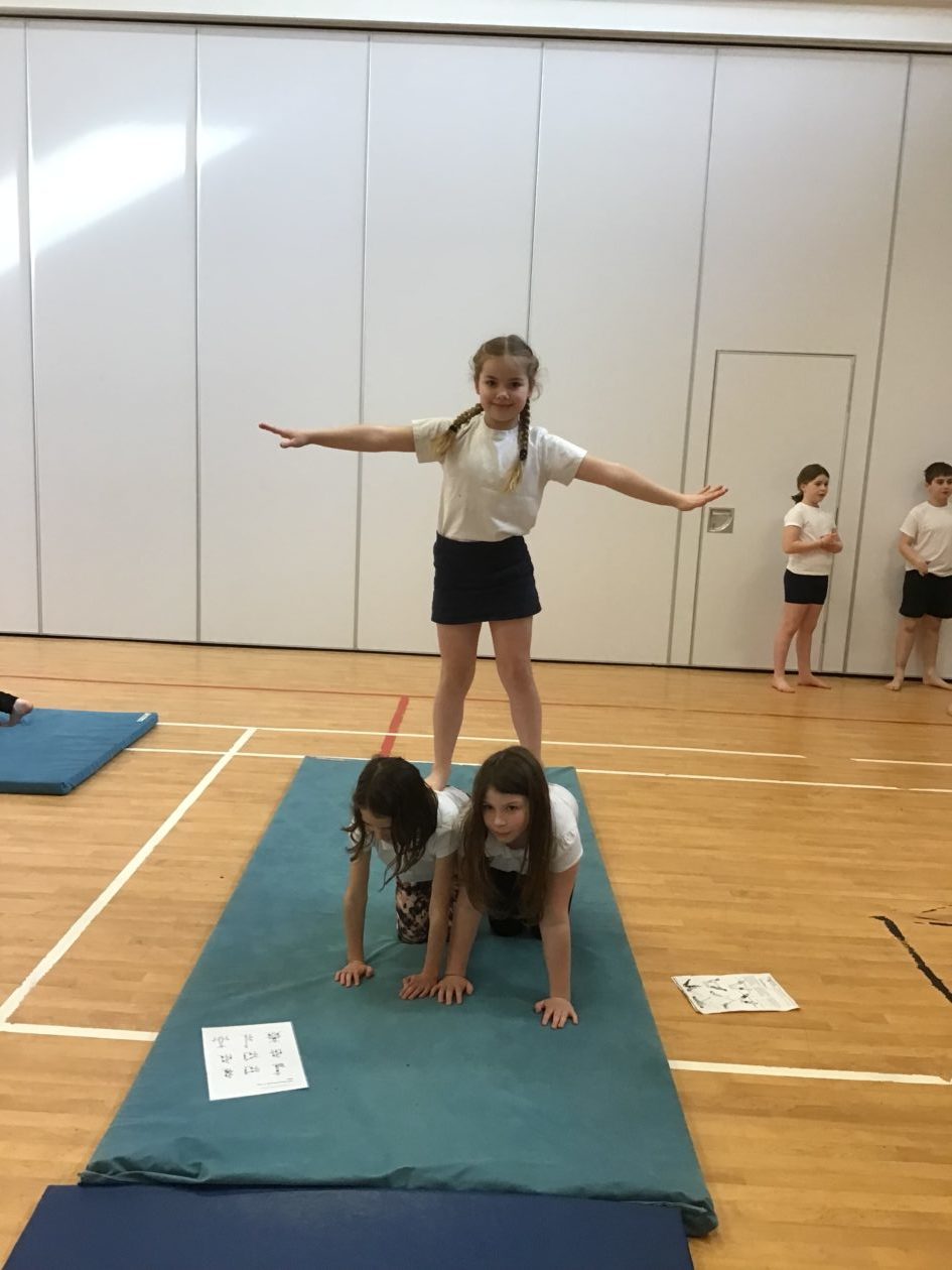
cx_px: 476
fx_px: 1137
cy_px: 635
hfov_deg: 45.4
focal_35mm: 31
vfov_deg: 58.4
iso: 64
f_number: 2.4
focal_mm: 3.3
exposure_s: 1/33
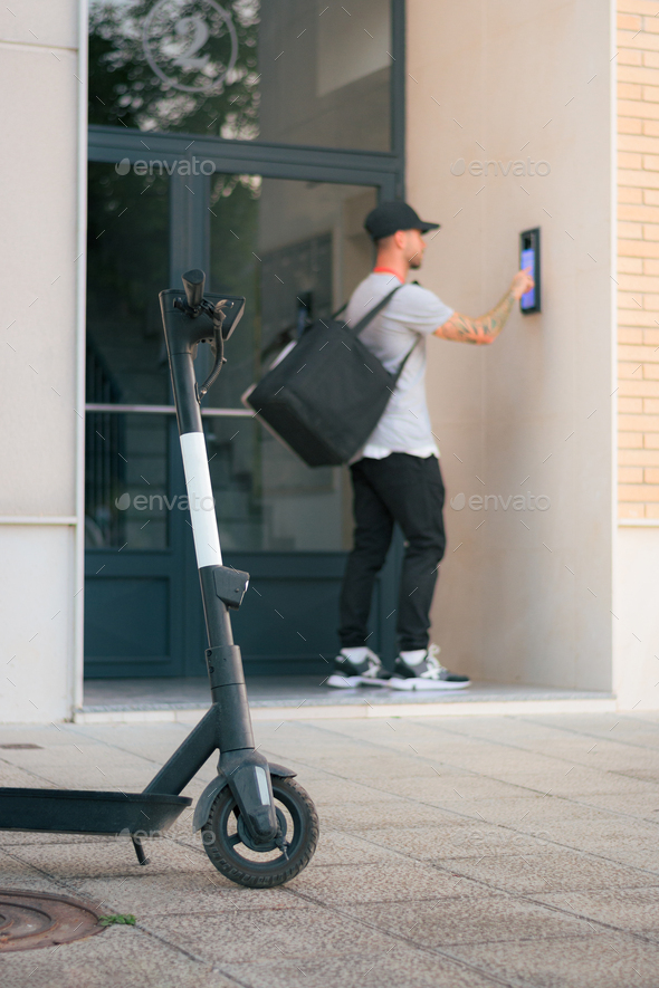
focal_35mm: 75
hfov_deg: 18.2
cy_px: 494
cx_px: 330
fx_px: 2059
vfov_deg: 27.0
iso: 400
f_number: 1.8
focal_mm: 50
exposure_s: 1/250
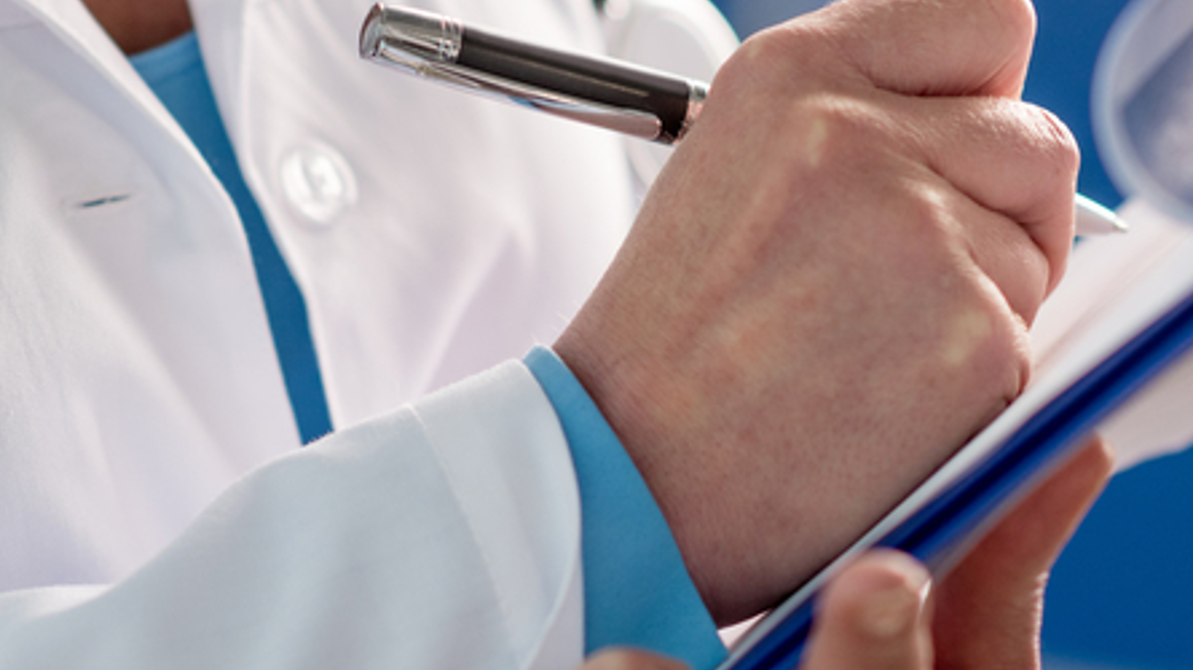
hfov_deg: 10.8
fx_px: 6325
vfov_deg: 6.1
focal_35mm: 200
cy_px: 267
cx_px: 556
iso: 250
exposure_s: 1/80
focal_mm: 85
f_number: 2.2
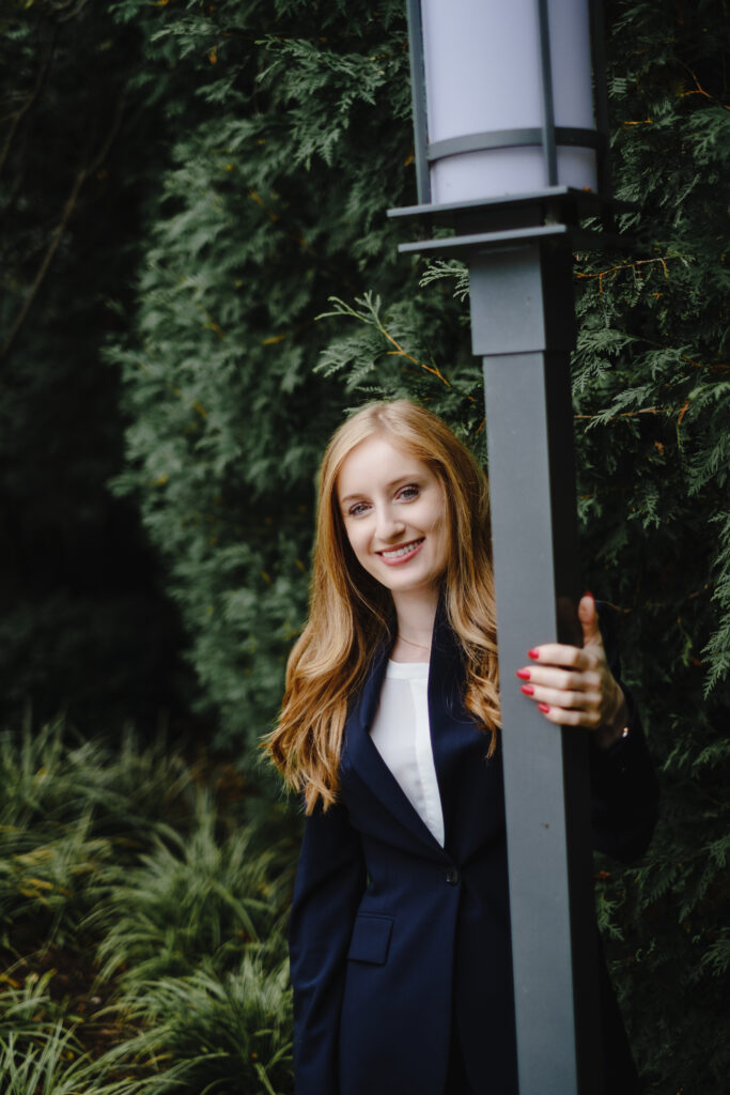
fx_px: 1611
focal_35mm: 53
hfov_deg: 25.5
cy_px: 548
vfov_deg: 37.5
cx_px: 365
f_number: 1.4
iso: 160
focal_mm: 35
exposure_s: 1/1000
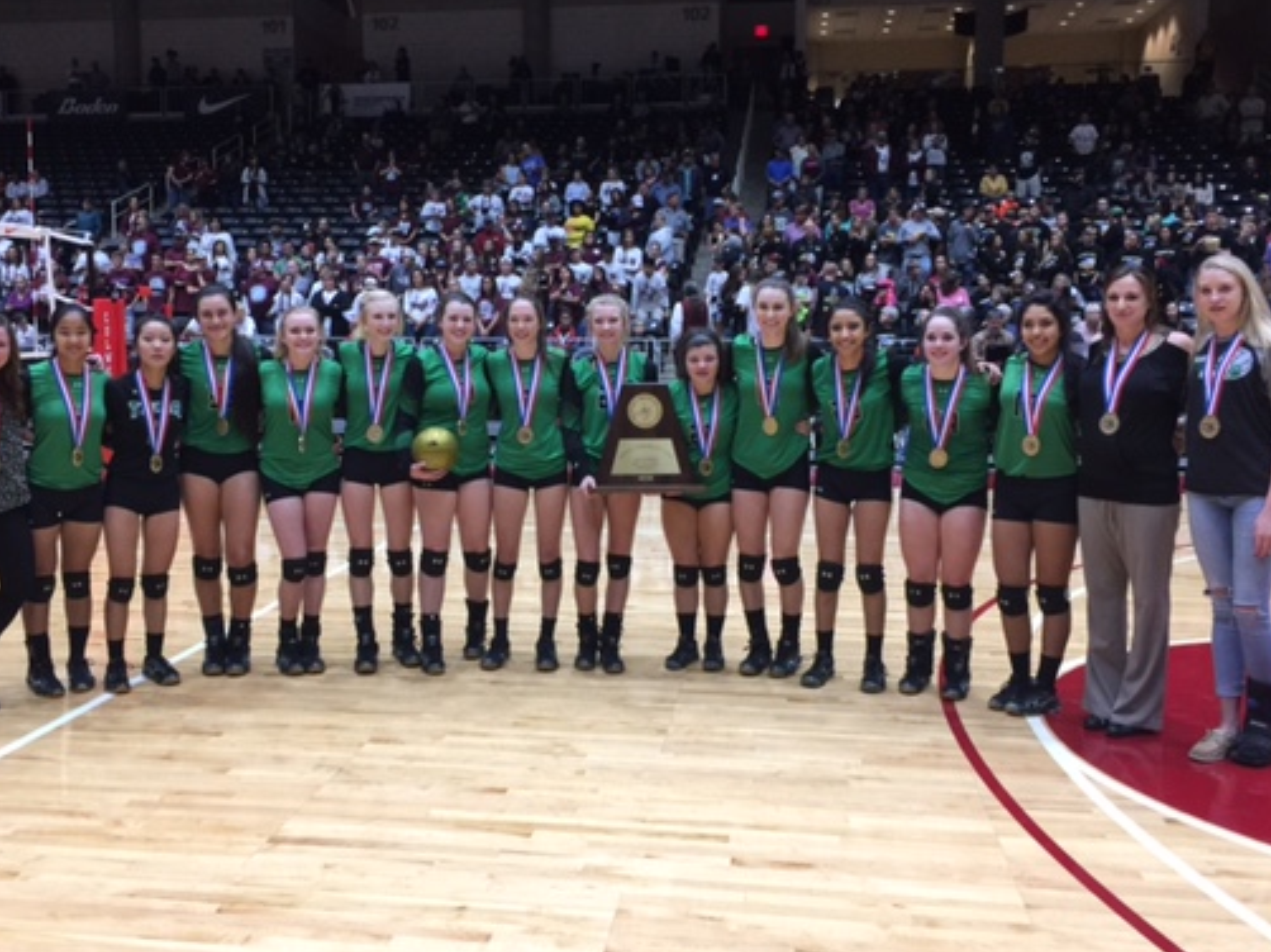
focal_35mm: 37
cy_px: 435
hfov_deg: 50.1
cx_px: 567
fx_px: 1358
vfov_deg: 38.6
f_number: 2.2
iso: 40
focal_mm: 4.15
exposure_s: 1/30
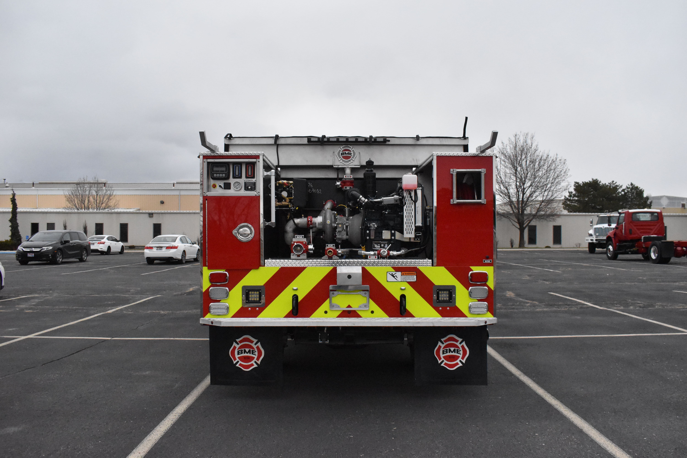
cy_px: 229
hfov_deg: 61.9
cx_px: 344
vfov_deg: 43.6
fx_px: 572
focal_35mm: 30
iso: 5600
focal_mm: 20
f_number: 6.3
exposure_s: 1/4000
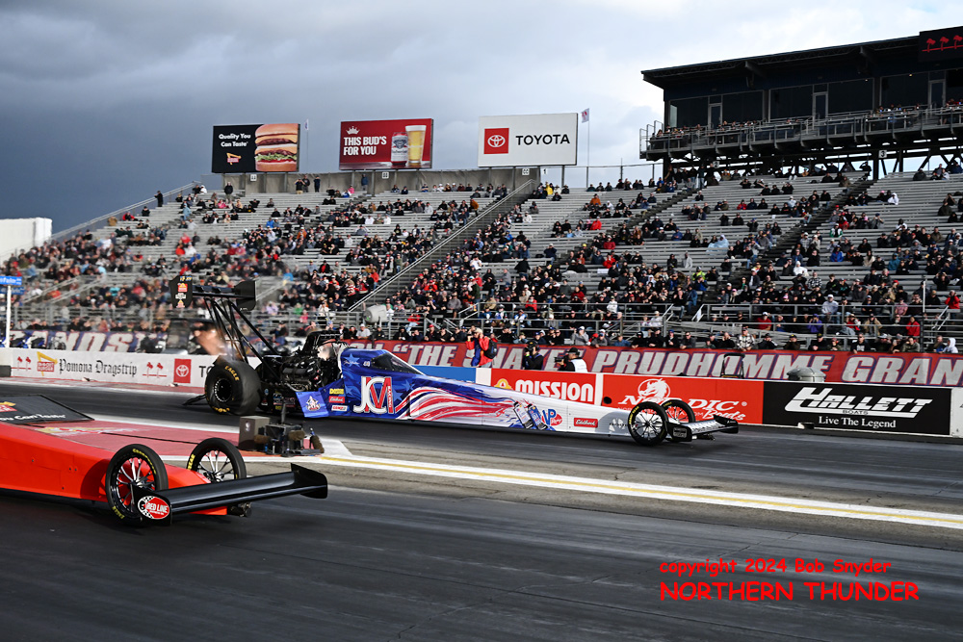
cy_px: 321
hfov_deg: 46.4
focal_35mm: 42
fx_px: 1124
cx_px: 482
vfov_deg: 31.9
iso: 1250
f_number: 6.3
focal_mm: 42
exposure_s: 1/2000
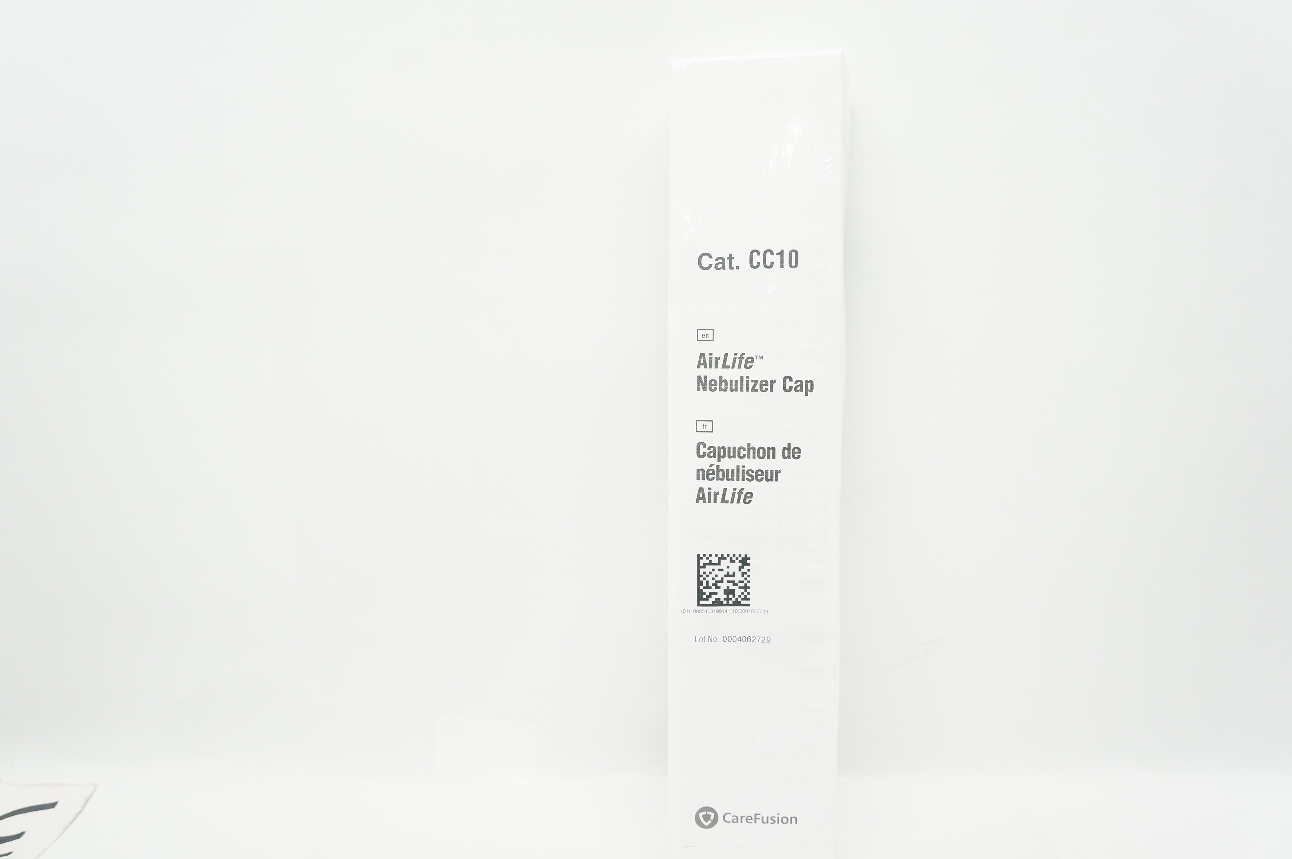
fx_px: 1076
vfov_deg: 43.5
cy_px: 430
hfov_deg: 62.0
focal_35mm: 30
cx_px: 646
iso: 800
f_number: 5.6
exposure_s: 1/125
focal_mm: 20
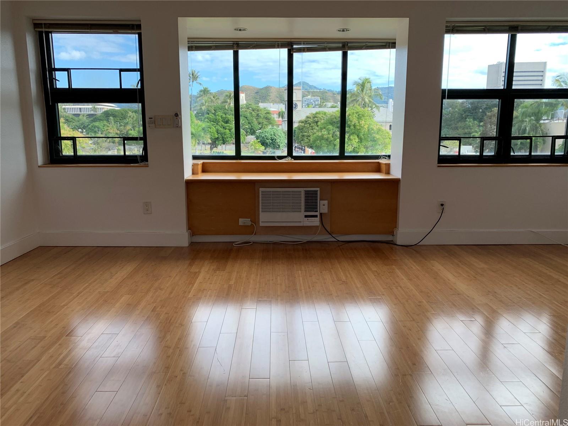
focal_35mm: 26
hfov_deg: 67.3
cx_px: 284
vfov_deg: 53.1
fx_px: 427
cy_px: 213
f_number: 1.8
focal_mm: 4.25
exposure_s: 1/217
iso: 25
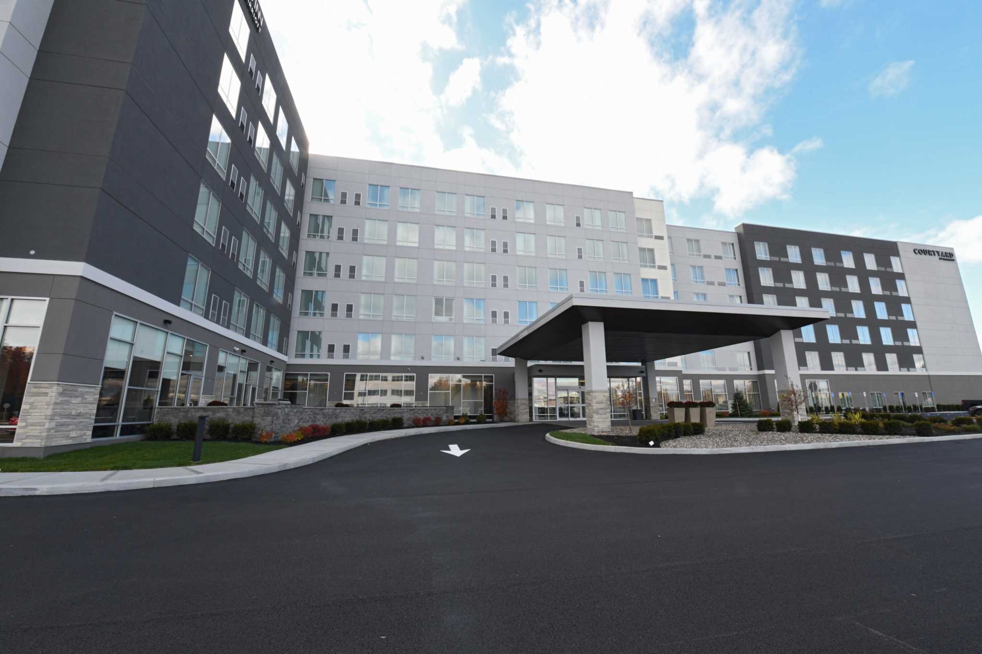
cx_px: 491
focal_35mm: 14
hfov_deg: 104.3
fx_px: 382
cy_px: 327
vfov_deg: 81.2
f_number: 18
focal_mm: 14
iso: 1000
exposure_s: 1/100
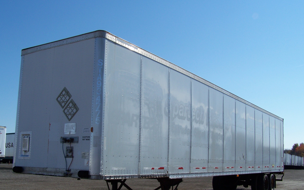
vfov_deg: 31.2
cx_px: 151
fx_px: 340
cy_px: 116
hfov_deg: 48.2
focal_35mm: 41
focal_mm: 6.3
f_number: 5.6
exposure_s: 1/500
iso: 80
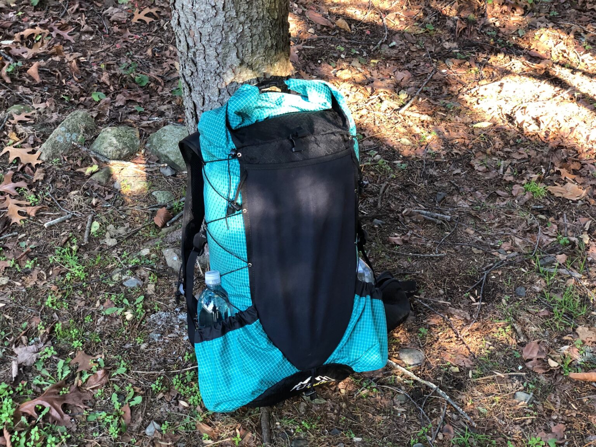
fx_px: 895
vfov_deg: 28.0
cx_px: 298
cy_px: 224
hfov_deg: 36.8
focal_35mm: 52
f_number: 2.4
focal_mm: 6
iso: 80
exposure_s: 1/60
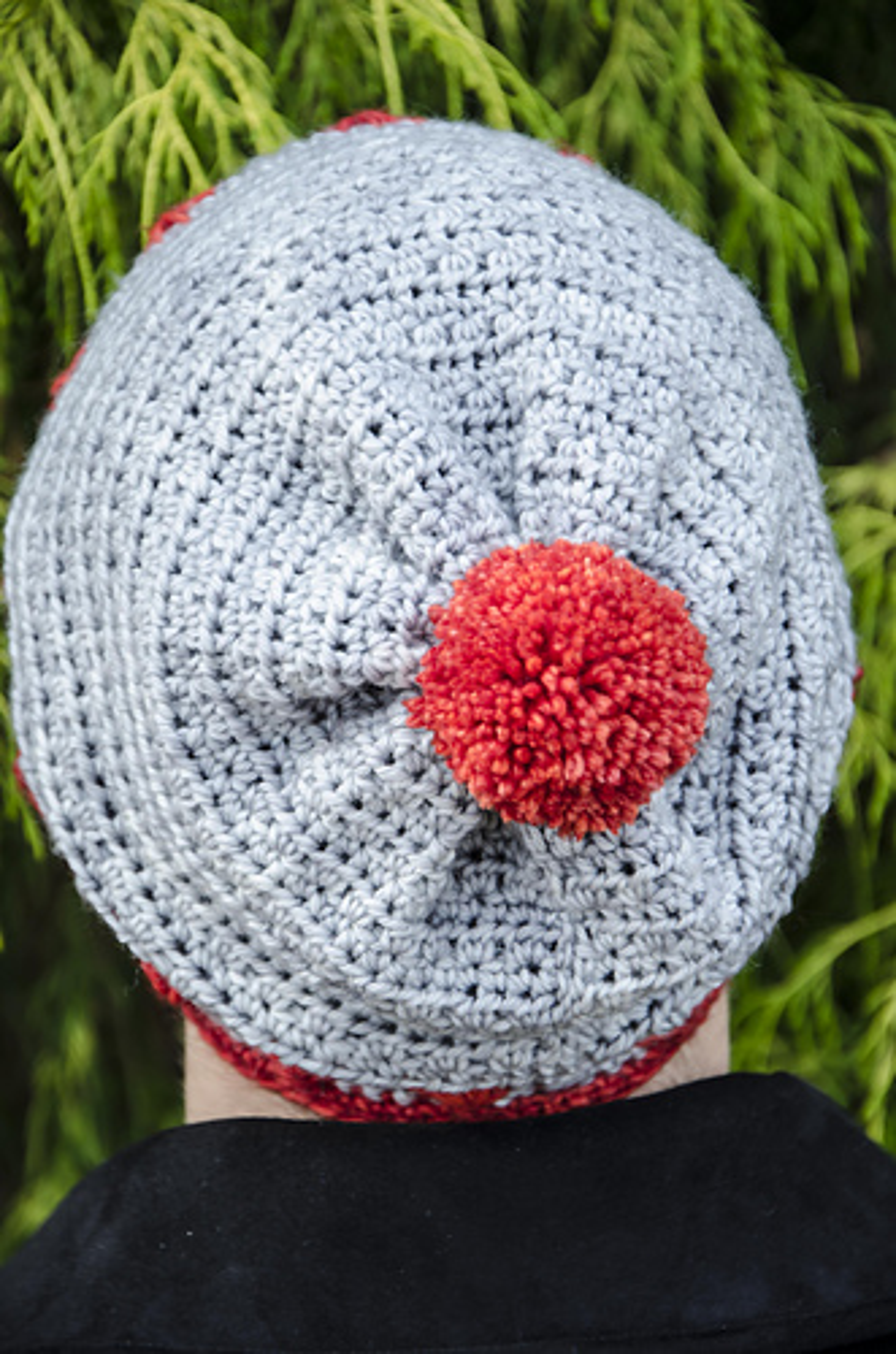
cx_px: 448
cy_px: 677
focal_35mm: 135
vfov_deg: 15.2
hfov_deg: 10.1
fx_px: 5064
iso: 160
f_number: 5.6
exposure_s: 1/125
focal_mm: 90
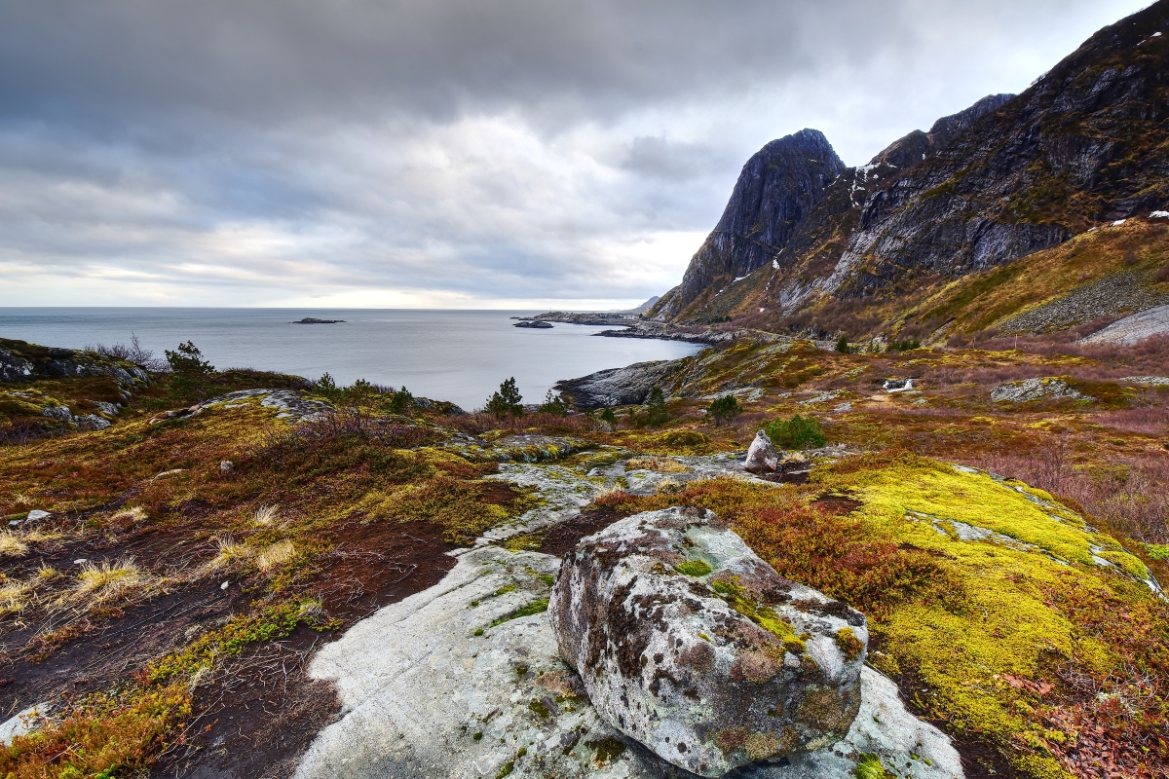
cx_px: 584
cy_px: 390
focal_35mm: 15
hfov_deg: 100.4
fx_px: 487
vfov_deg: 77.3
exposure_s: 1/2
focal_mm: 10
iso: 100
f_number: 13
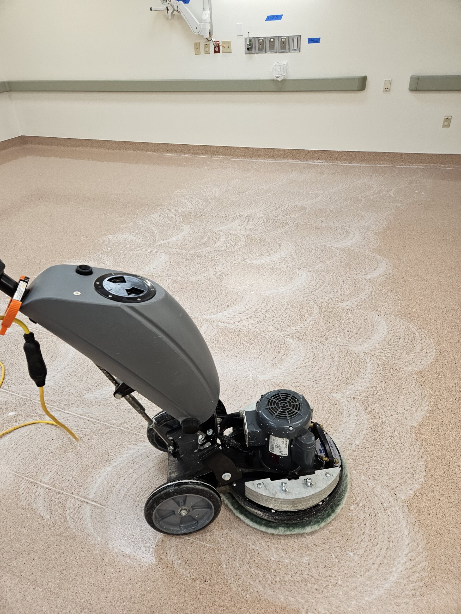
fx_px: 408
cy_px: 307
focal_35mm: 23
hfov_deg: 58.9
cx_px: 230
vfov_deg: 73.9
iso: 160
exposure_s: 1/359
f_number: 1.8
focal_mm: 5.4
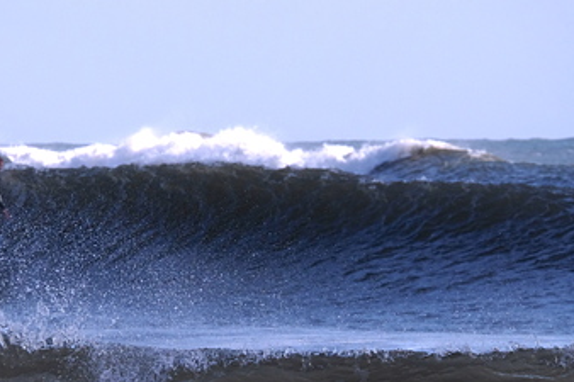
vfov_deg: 2.7
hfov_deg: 4.0
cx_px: 224
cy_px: 269
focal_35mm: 511
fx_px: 8143
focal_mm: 230
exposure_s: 1/2000
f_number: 10
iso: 800
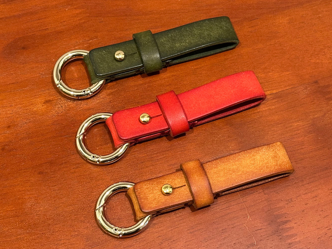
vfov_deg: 30.3
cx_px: 166
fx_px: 460
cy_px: 124
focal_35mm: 48
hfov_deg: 39.7
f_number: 1.78
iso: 400
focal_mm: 6.86
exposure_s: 1/40
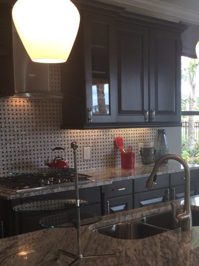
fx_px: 422
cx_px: 162
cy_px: 167
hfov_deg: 26.0
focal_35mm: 55
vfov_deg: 34.7
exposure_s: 1/120
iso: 64
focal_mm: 4.12
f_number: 2.2
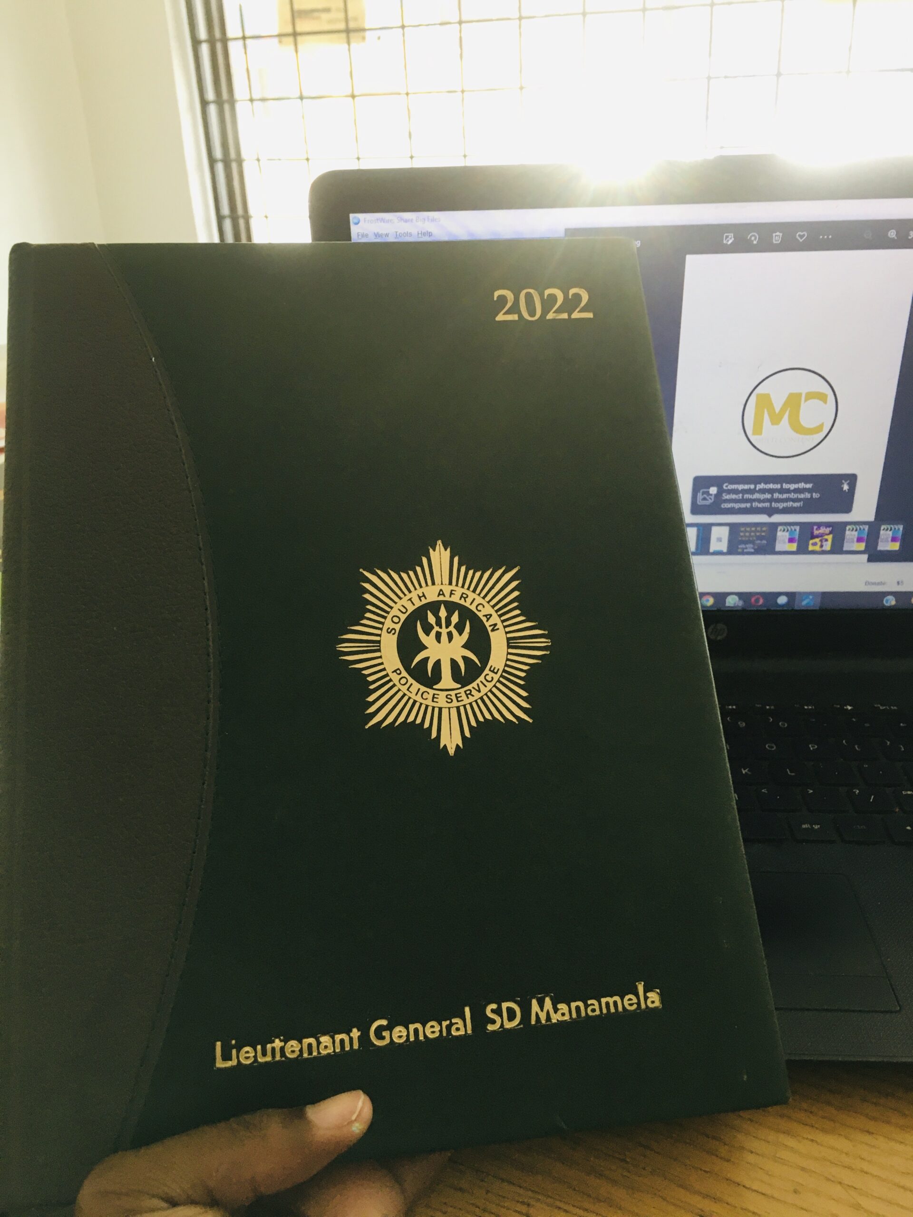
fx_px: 1020
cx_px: 456
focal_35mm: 29
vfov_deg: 61.7
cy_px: 608
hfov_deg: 48.2
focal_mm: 4.15
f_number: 2.2
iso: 100
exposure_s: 1/33
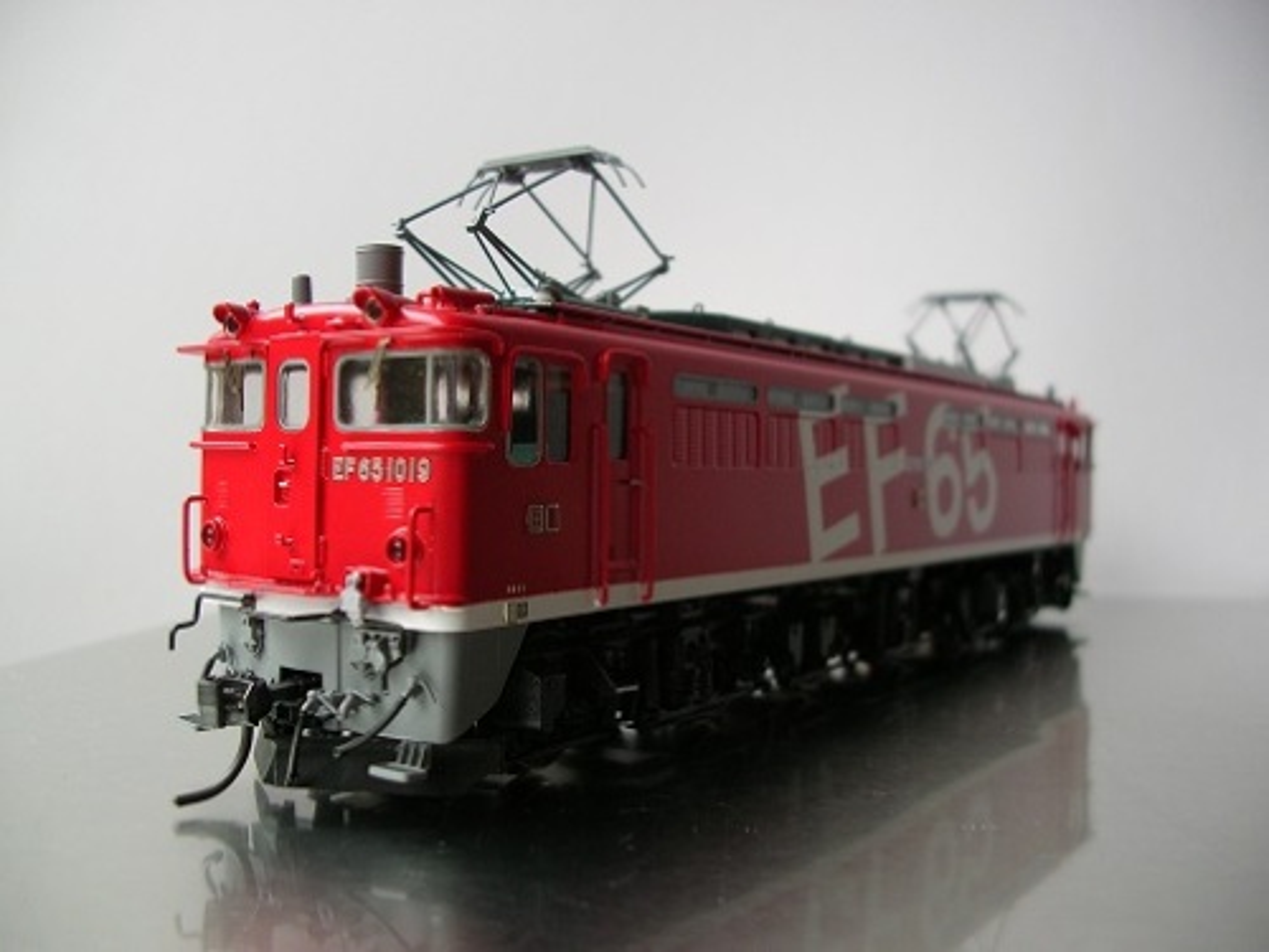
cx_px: 634
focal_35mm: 35
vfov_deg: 40.7
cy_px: 476
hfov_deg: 52.6
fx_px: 1283
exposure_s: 1/61.3
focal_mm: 5.8
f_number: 2.8
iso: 50
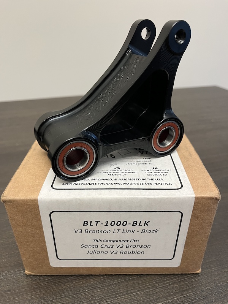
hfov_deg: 53.1
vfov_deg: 67.3
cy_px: 152
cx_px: 114
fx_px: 228
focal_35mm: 26
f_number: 1.6
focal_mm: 5.1
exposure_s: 1/60
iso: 200
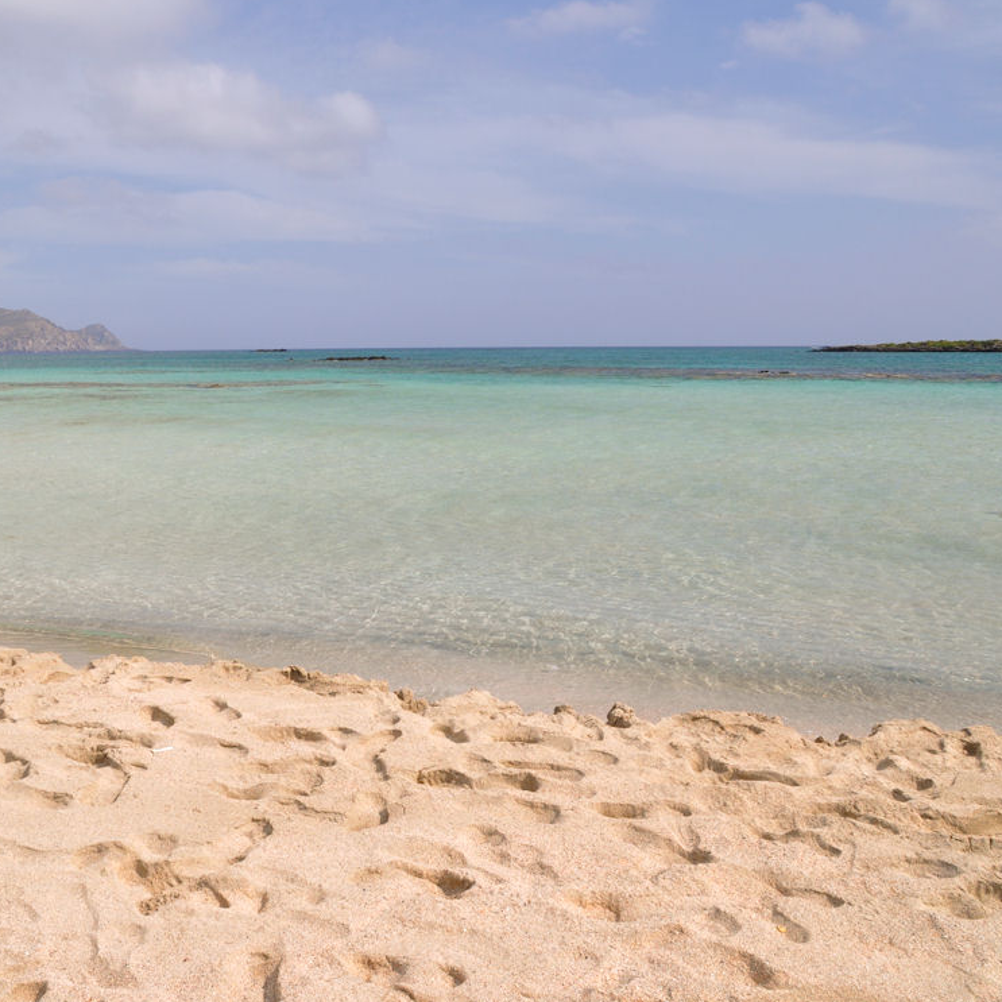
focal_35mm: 37
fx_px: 1212
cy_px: 477
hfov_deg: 44.3
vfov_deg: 44.9
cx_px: 337
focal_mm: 18
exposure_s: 1/500
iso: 200
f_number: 11
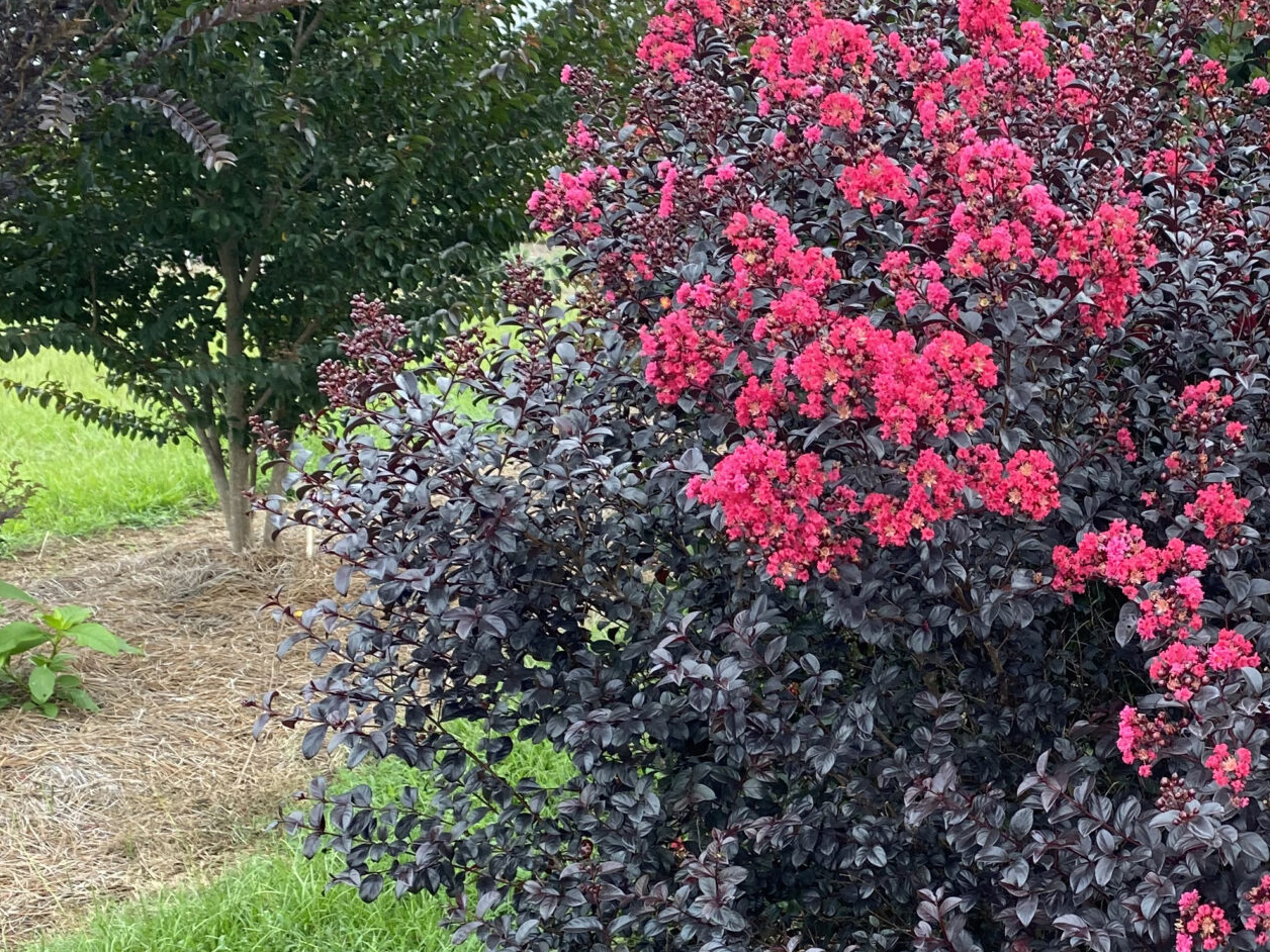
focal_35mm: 53
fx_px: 1944
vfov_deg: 27.3
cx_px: 1090
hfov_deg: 34.6
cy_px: 660
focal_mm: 4.25
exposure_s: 1/121
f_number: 1.8
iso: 64
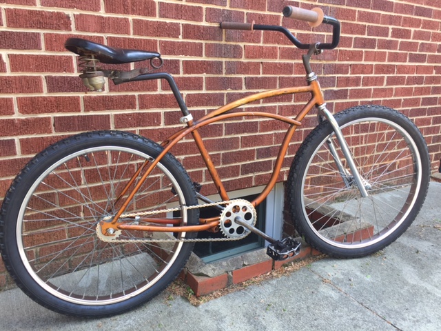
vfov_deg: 48.2
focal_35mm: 29
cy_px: 166
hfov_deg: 61.7
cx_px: 220
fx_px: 369
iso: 32
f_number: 2.2
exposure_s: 1/120
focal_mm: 4.15
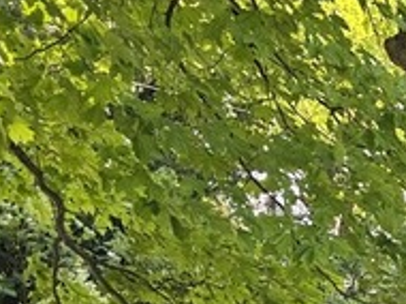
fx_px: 1453
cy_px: 683
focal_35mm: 124
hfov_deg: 12.7
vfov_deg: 10.5
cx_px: 938
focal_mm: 6.3
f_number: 1.7
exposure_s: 1/207
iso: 50
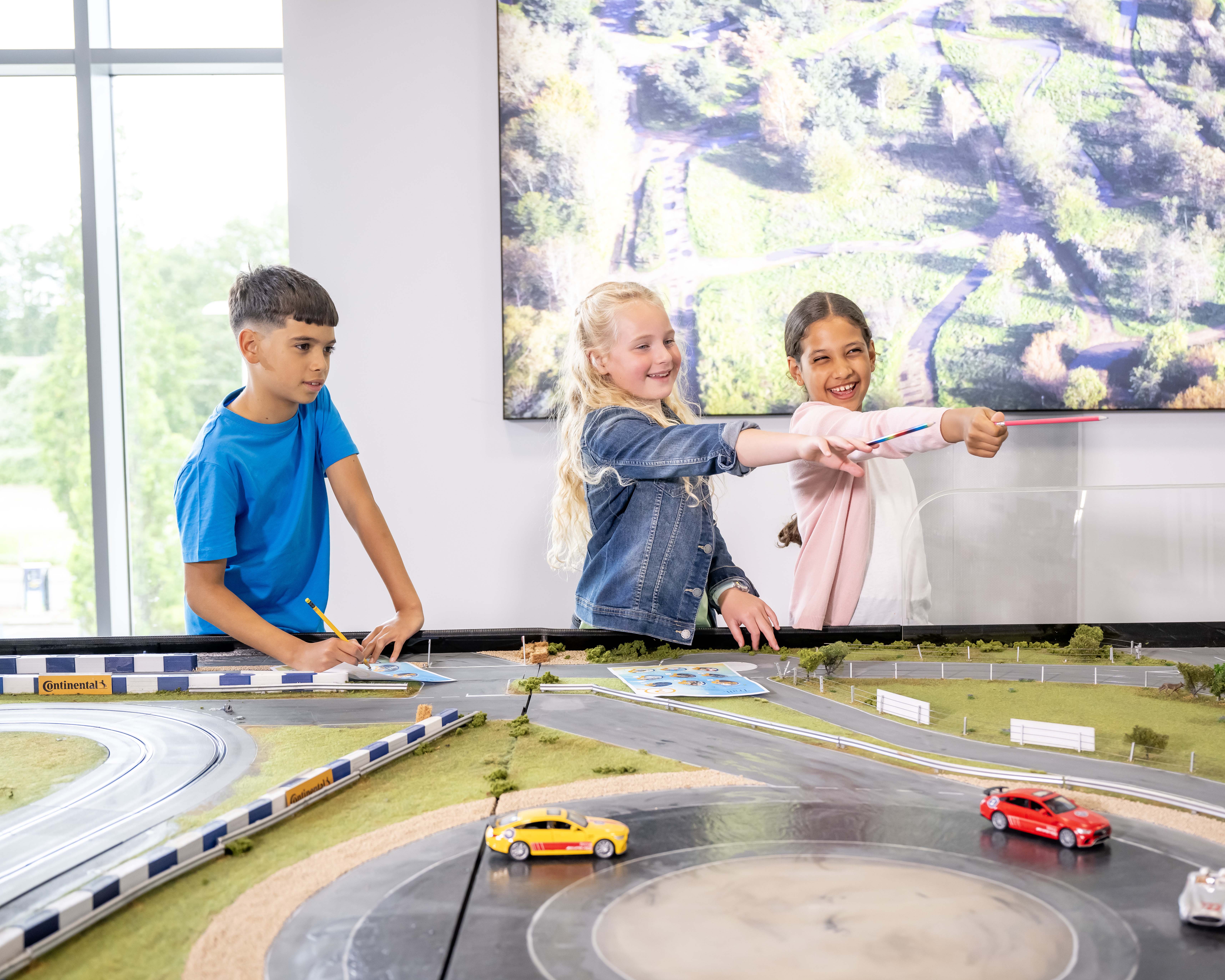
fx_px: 1595
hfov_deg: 42.0
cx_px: 677
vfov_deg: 34.1
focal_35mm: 44
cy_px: 490
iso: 640
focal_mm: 39
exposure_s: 1/100
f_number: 3.5
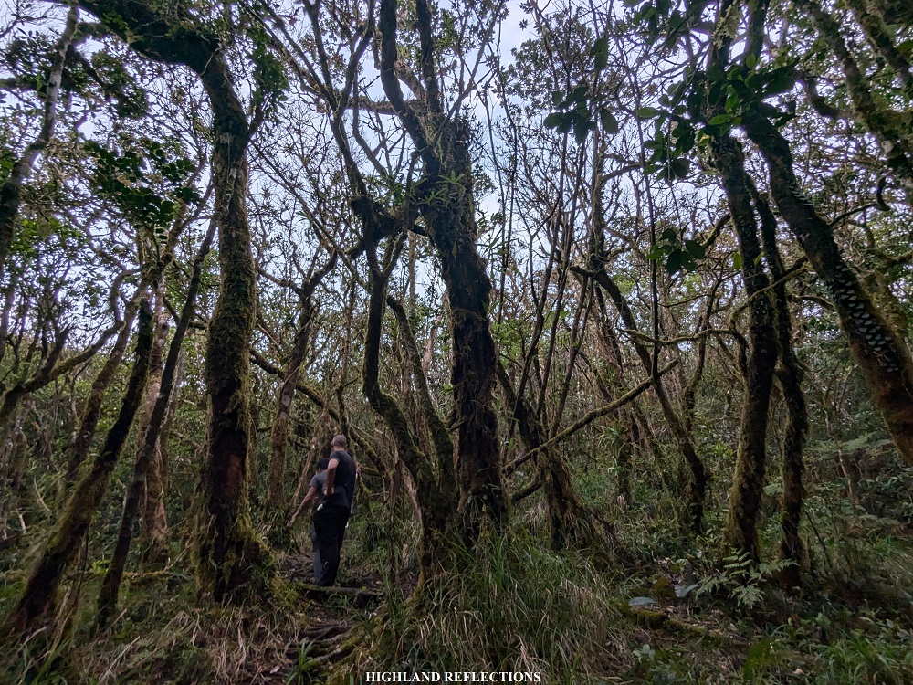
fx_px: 422
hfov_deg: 94.5
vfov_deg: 78.1
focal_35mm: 16
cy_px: 342
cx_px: 456
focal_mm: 2.35
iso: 72
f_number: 2.2
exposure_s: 1/60
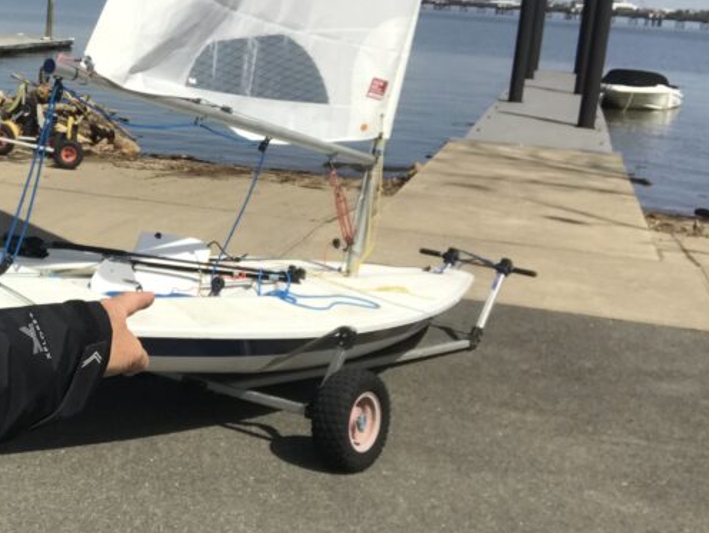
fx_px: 1353
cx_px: 17
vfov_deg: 22.3
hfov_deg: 27.8
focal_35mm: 66
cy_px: 274
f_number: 2.2
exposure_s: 1/1613
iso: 25
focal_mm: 2.87
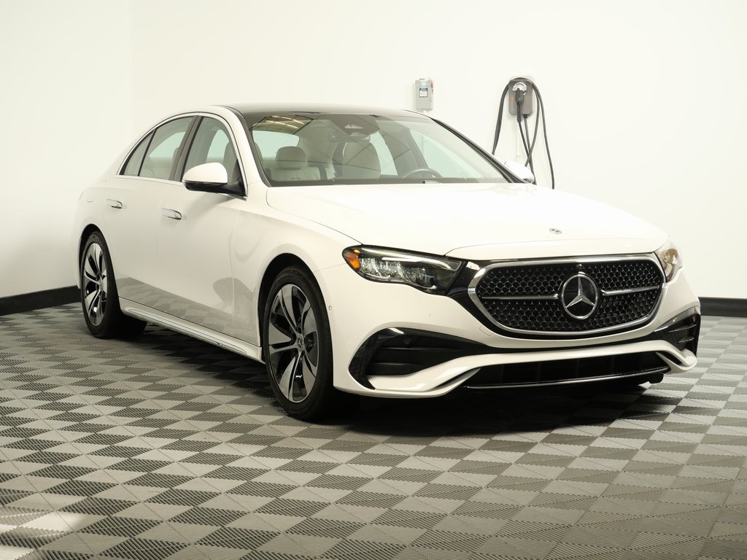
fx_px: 1295
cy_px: 280
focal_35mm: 60
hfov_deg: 32.2
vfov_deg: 24.4
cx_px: 374
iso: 250
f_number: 5.6
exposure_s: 1/200
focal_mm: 30
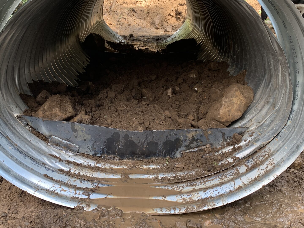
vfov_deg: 38.5
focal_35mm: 37
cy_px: 90
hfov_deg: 50.0
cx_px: 132
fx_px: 325
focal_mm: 4.25
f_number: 1.8
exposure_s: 1/122
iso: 25
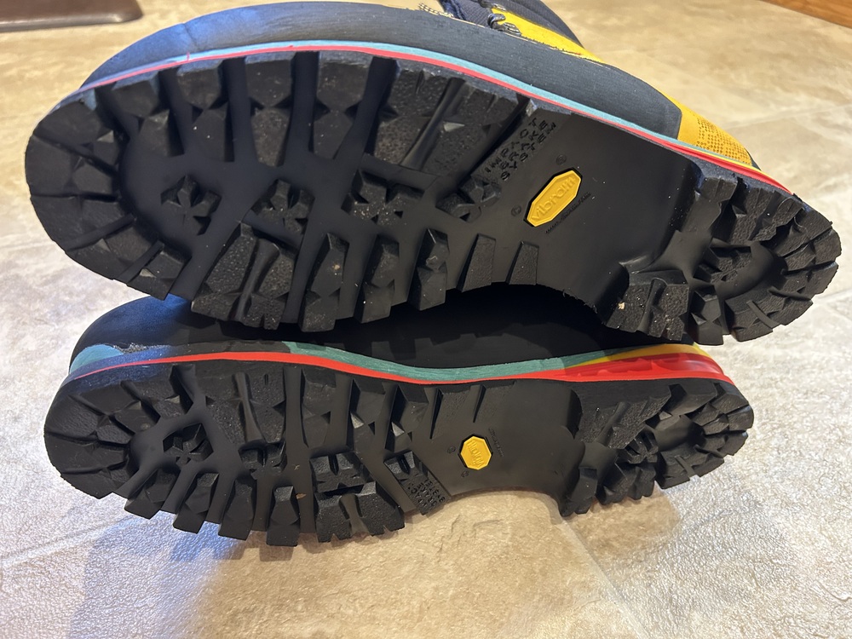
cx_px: 426
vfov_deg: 53.1
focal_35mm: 26
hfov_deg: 67.3
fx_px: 640
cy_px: 320
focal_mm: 5.7
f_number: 1.5
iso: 500
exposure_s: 1/30
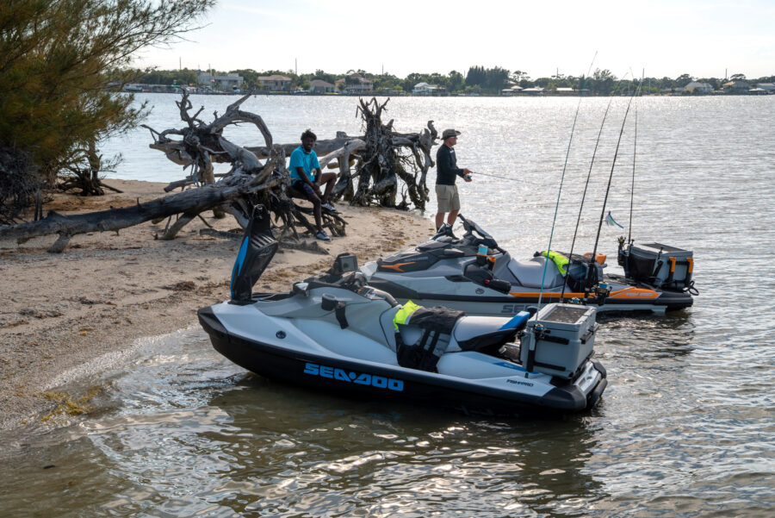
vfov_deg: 25.5
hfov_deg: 37.5
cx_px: 388
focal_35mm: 53
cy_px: 259
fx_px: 1141
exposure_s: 1/160
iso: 100
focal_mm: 53
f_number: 9
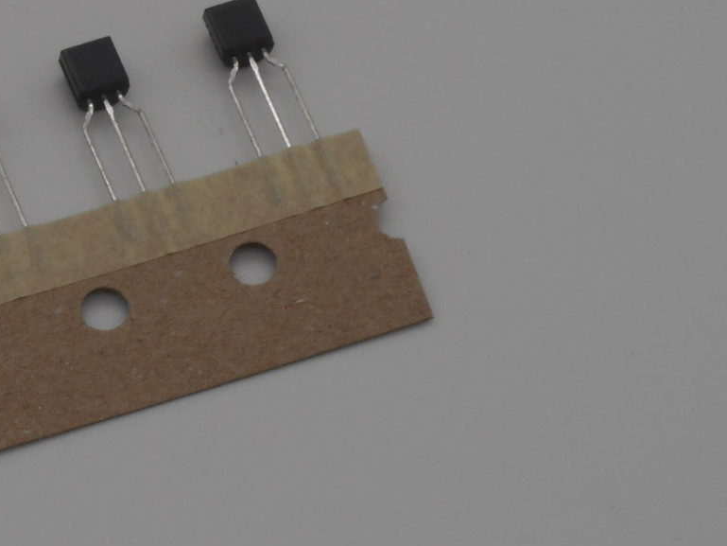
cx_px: -7
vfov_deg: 7.2
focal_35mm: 205
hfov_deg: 9.6
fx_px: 4306
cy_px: 234
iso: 80
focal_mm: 13.8
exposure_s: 1/200
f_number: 5.5
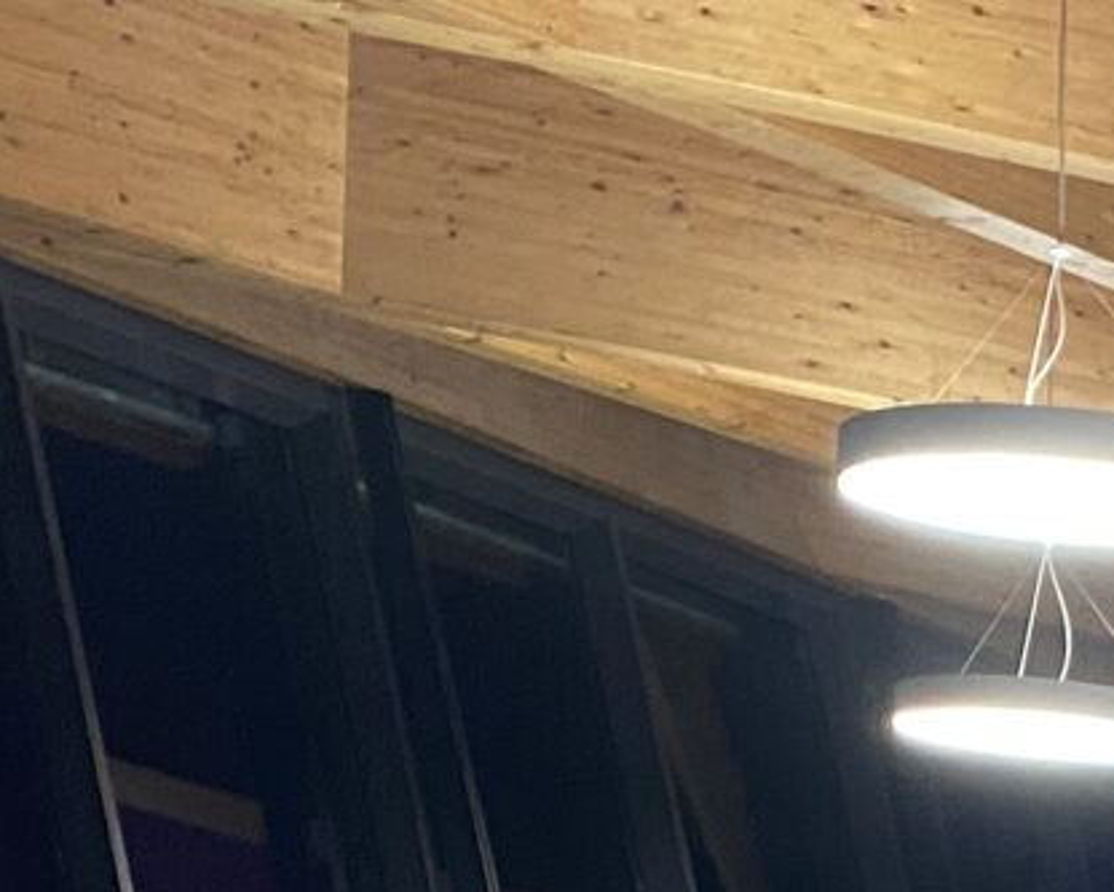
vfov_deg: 11.6
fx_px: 4122
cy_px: 1500
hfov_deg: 14.1
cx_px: 1840
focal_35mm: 125
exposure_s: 1/50
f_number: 1.8
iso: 320
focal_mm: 4.25
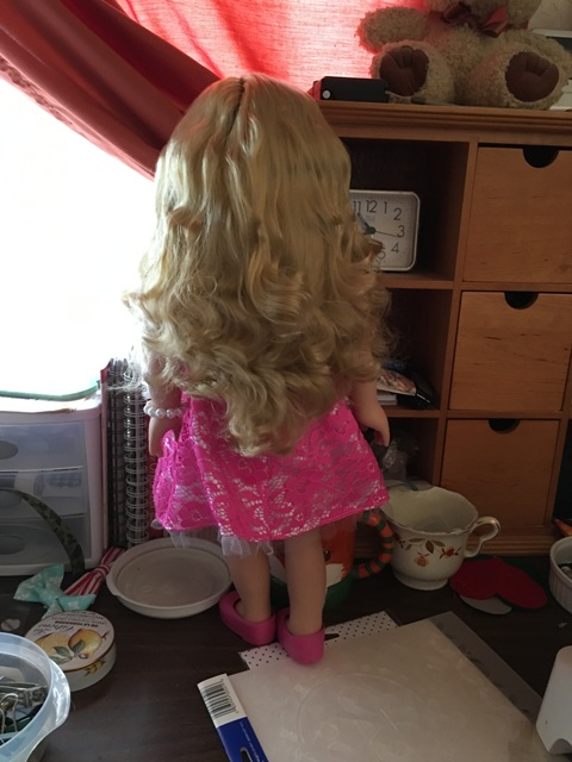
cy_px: 381
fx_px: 639
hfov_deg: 48.2
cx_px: 286
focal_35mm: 29
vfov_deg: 61.7
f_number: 2.2
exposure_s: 1/15
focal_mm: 4.15
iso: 100
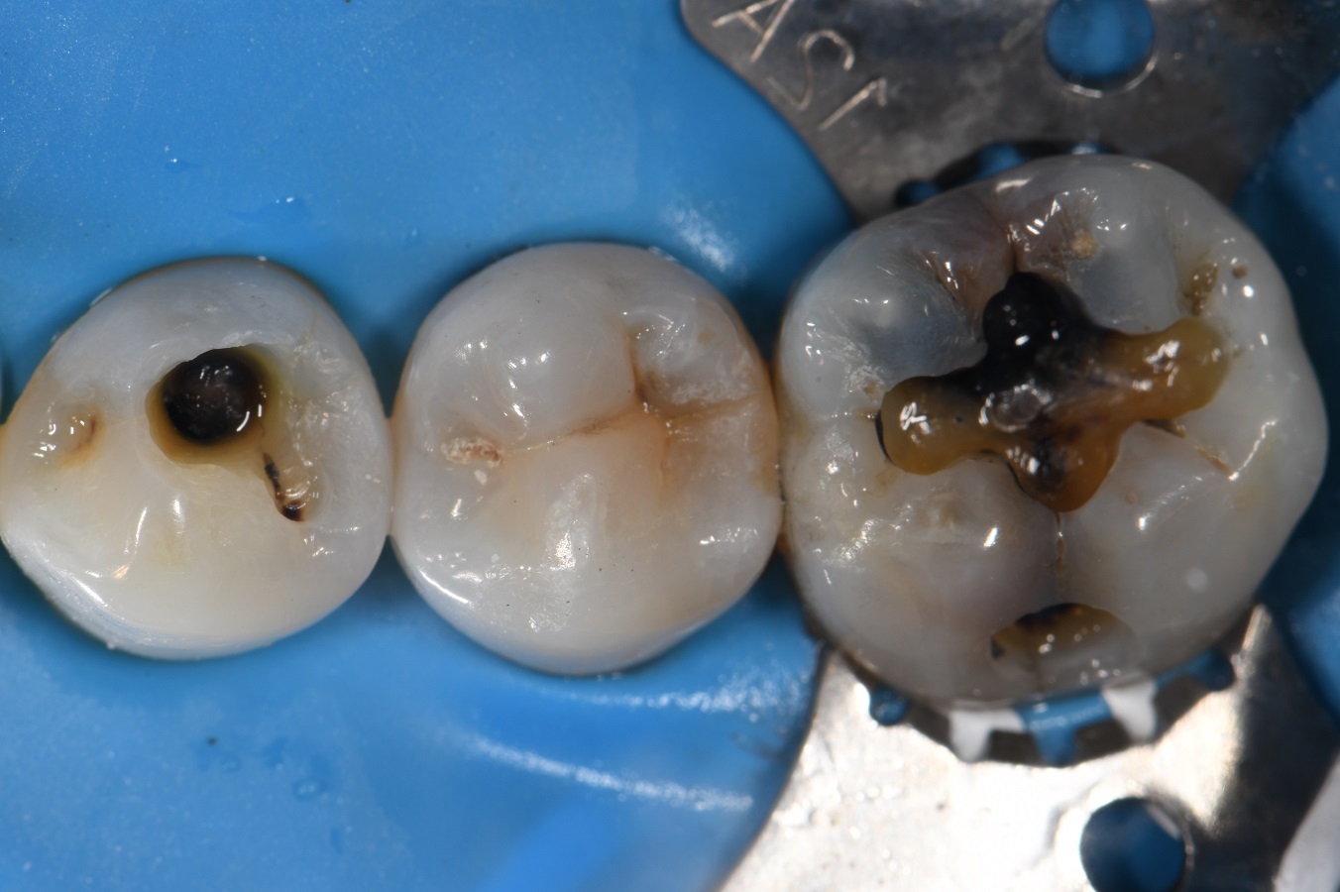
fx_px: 5841
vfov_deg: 8.7
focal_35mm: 157
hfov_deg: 13.1
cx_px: 670
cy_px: 446
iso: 200
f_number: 32
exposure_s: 1/160
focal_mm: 105
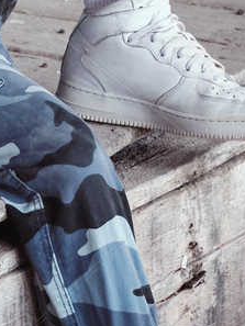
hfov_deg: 6.3
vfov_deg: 8.4
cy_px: -15
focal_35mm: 233
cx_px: -112
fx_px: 2197
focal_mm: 26.6
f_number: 2.8
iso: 400
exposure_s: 1/250
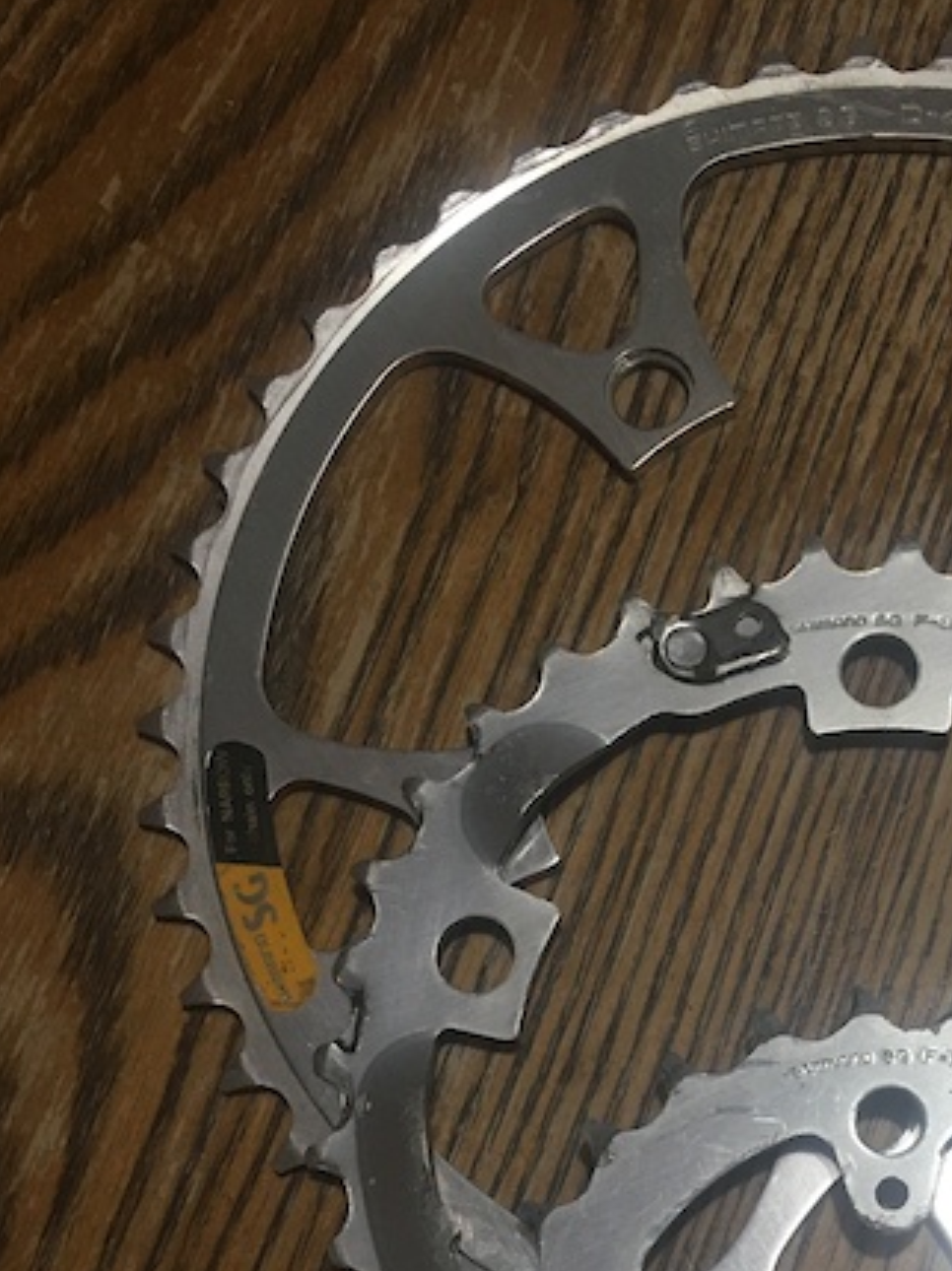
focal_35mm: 54
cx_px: 860
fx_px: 1982
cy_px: 1052
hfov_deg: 26.1
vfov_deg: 34.3
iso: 80
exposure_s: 1/30
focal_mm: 4.15
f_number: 2.2
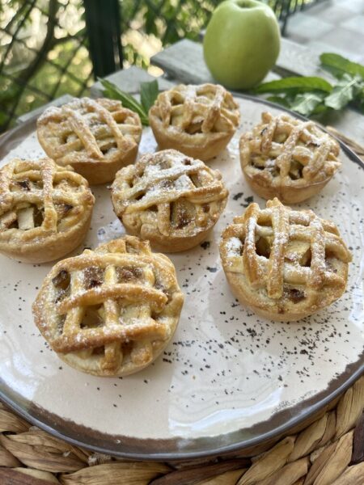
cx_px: 182
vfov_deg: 67.3
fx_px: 365
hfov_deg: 53.1
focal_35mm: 26
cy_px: 242
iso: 32
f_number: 1.6
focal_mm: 5.1
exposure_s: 1/190
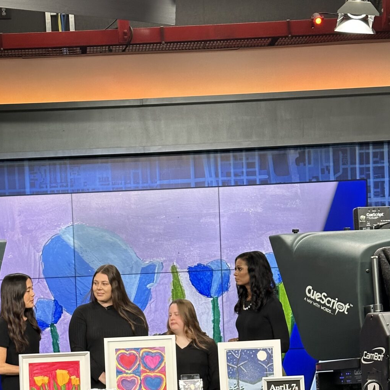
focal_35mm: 85
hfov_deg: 20.3
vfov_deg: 20.2
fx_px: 1083
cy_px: 317
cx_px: 113
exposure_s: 1/60
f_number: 1.78
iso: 160
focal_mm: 6.86
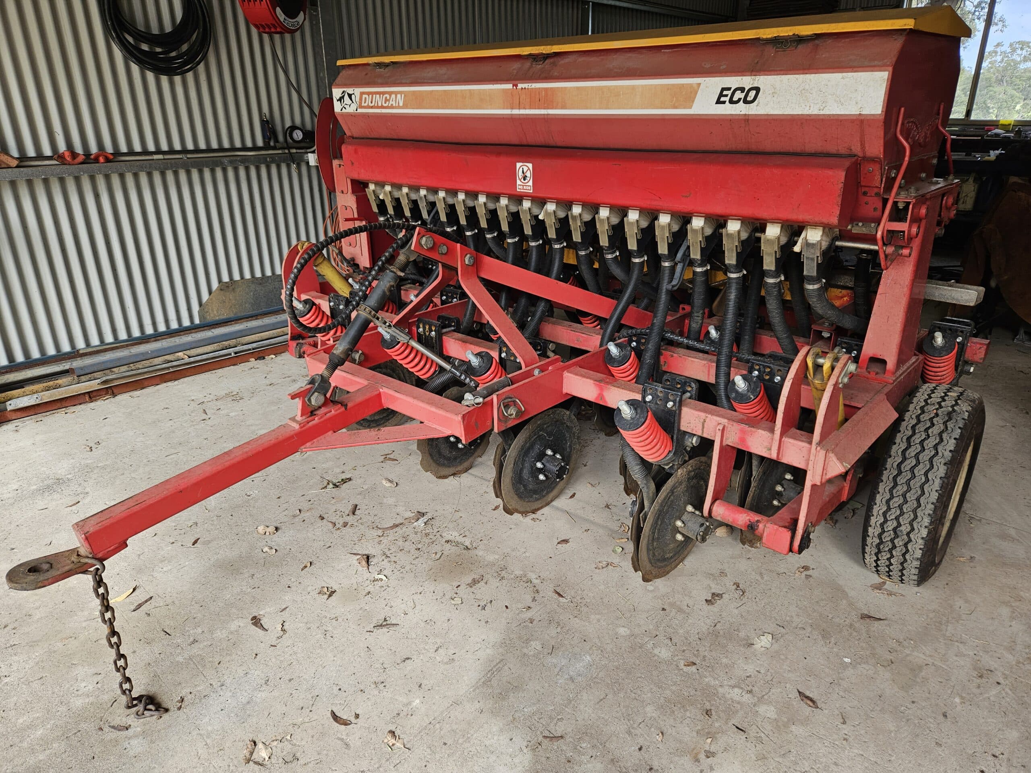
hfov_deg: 73.9
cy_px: 386
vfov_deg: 58.9
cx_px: 516
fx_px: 685
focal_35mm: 23
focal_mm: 5.4
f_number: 1.8
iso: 32
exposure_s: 1/180
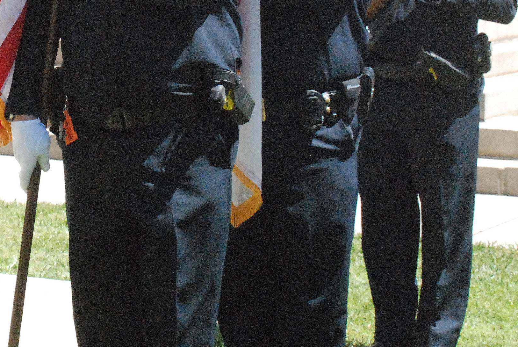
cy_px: 10
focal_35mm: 150
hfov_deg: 13.4
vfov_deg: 9.1
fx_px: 2161
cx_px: -27
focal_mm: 42
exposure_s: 1/800
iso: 3200
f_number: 16
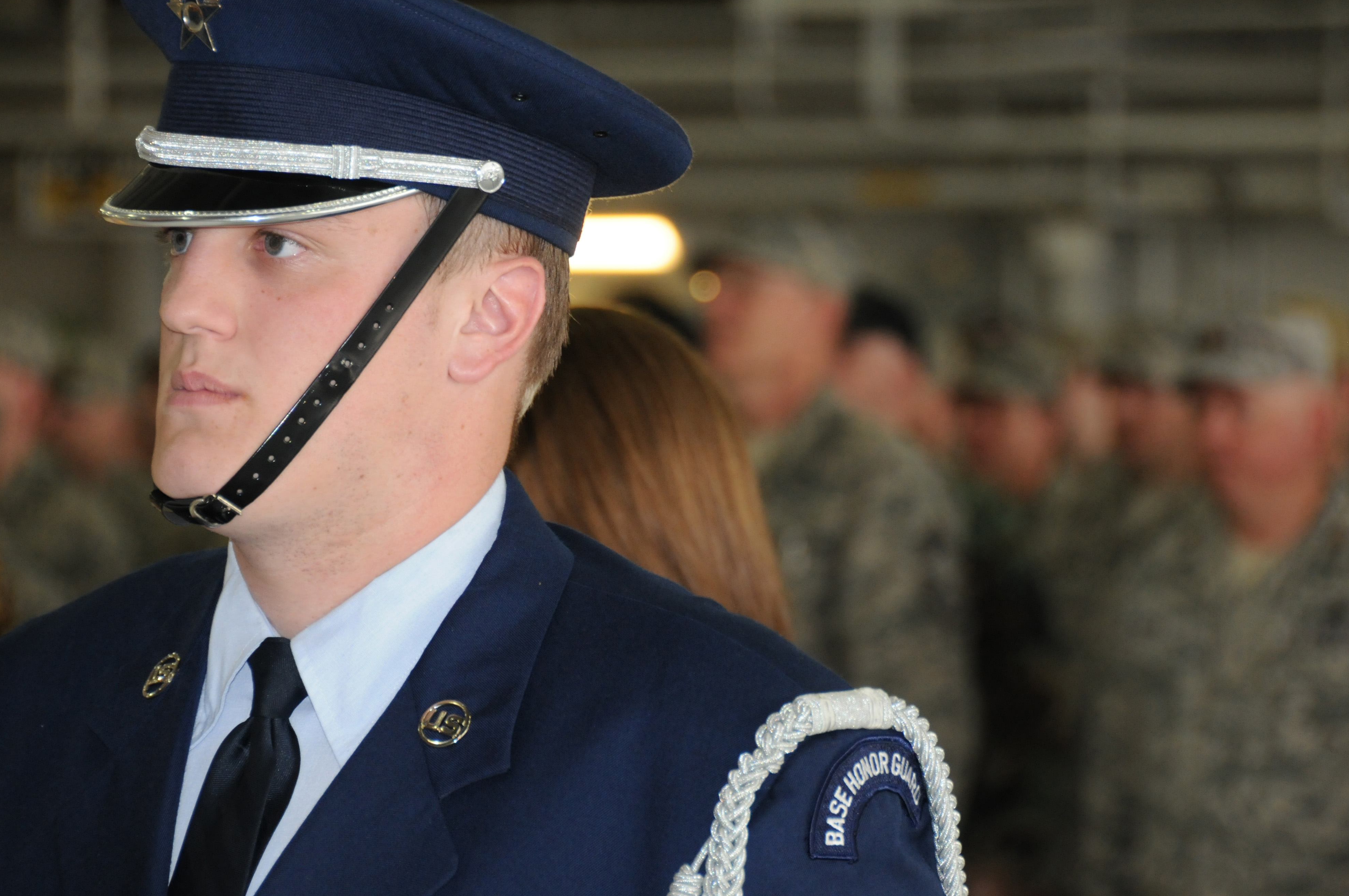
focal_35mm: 245
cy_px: 409
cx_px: 684
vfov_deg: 5.6
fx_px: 9170
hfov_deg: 8.4
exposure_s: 1/60
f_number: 5.6
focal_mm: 150
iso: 800
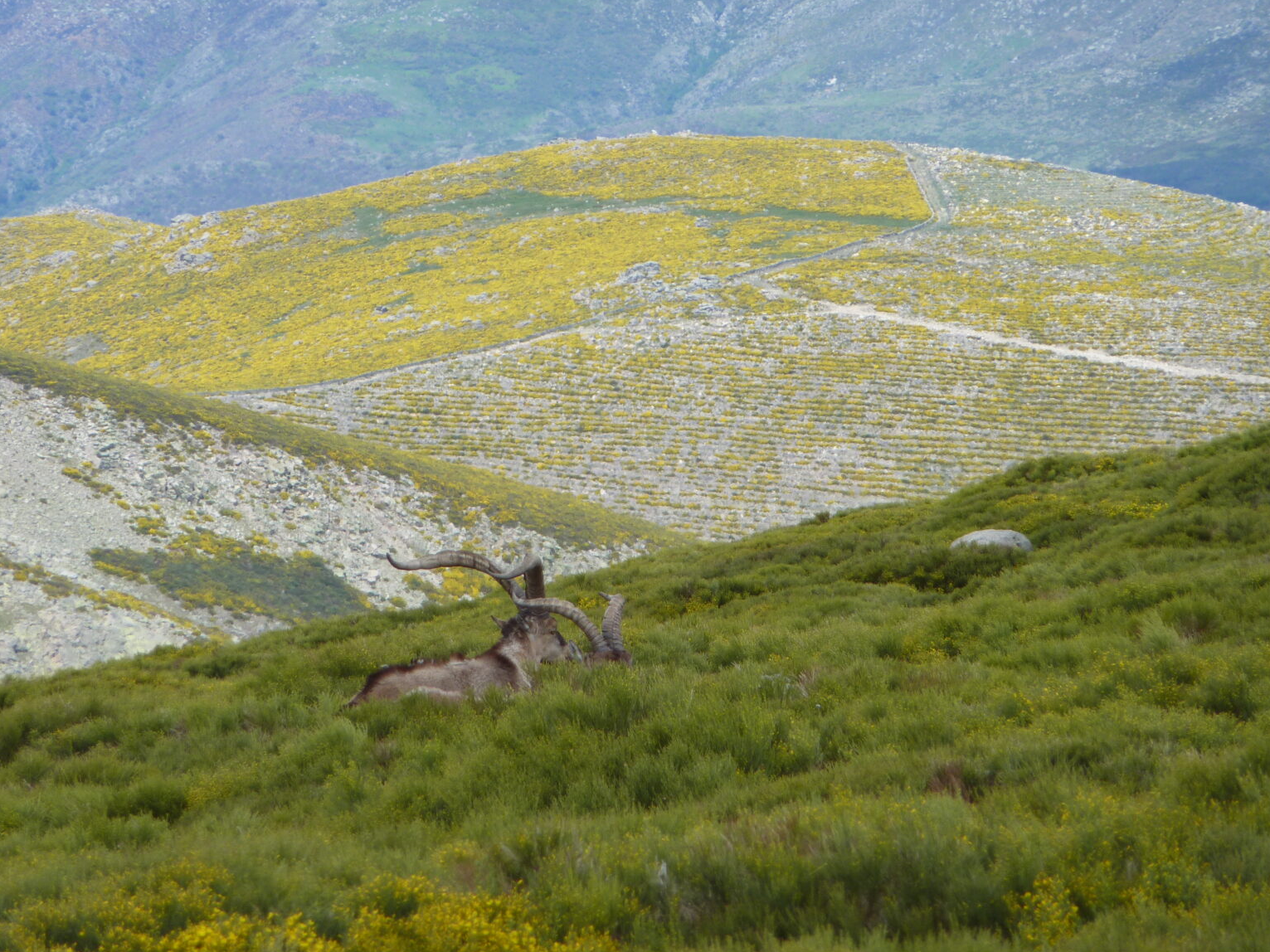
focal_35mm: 301
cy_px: 476
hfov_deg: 6.6
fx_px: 11042
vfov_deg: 4.9
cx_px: 635
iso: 80
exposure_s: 1/400
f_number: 4.9
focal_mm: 49.2
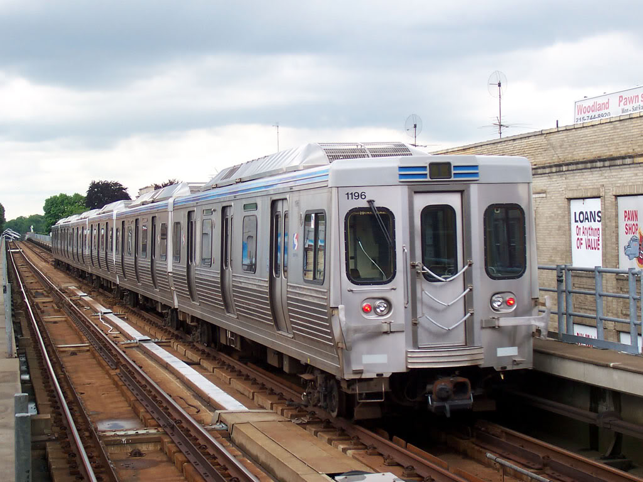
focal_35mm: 71
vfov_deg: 20.7
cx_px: 322
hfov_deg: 27.4
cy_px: 241
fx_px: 1319
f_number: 4
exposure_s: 1/350
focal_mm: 10.8
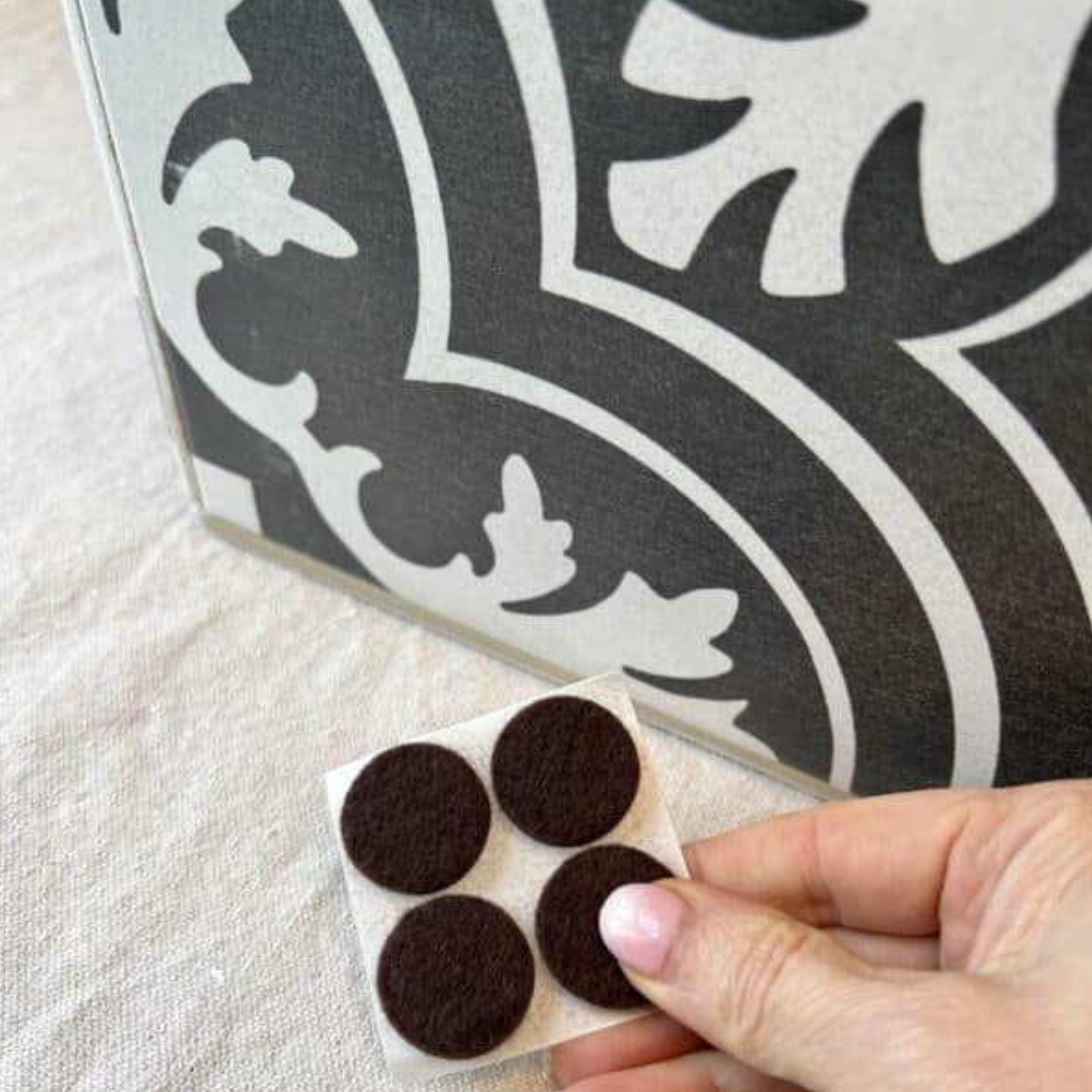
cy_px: 615
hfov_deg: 52.5
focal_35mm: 31
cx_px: 541
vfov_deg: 52.4
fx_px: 1106
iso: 50
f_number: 1.5
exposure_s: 1/120
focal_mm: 5.7
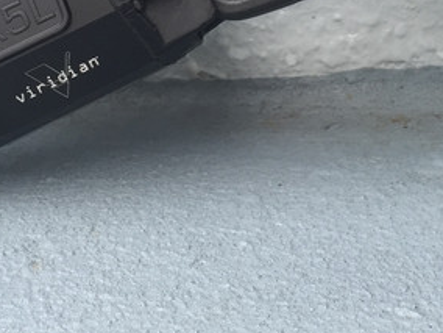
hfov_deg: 18.0
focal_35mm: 109
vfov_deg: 12.6
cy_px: -219
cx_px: 316
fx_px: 1395
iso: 40
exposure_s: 1/120
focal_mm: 4.15
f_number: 2.2
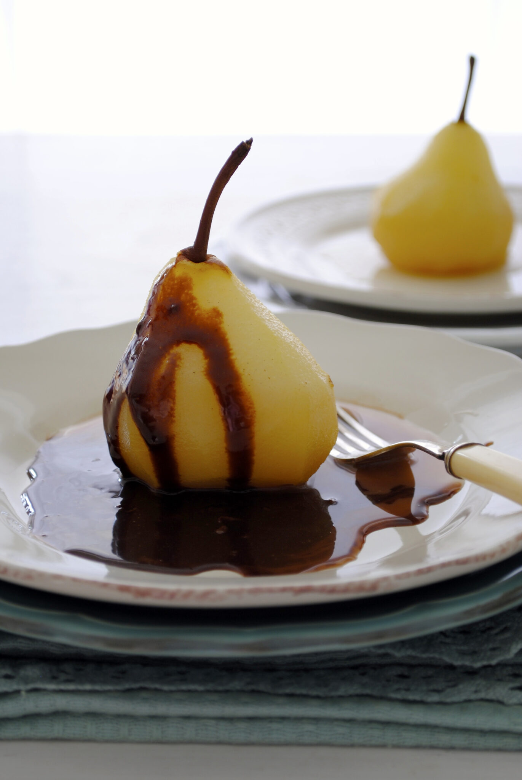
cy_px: 390
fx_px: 1561
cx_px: 261
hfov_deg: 19.0
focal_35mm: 72
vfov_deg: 28.0
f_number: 5.3
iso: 100
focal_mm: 48
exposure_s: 1/10
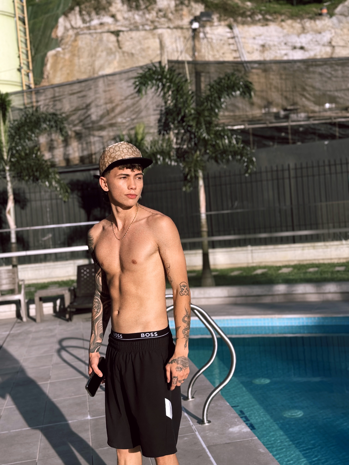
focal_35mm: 48
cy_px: 232
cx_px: 174
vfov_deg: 39.7
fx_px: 645
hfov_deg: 30.3
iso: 64
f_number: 1.78
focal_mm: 6.76
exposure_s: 1/2959
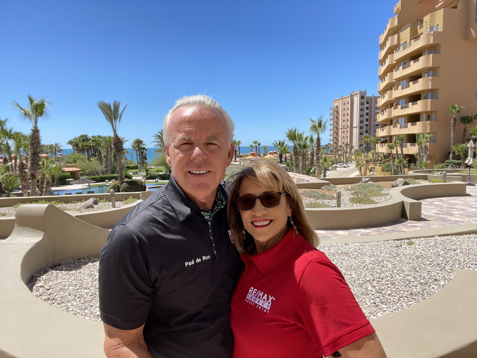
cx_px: 238
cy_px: 179
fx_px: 317
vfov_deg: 58.9
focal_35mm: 23
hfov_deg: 73.9
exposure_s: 1/761
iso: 25
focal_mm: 2.71
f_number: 2.2
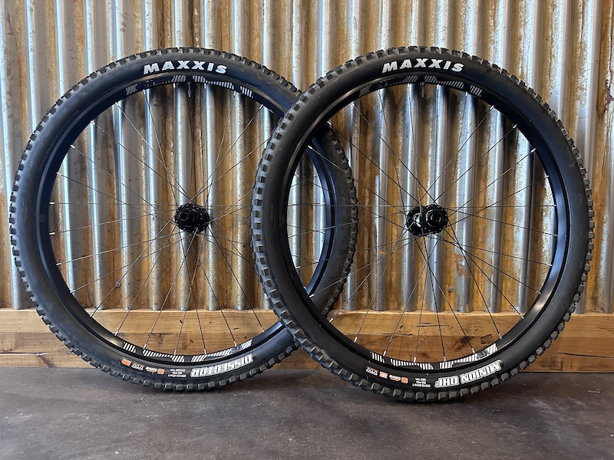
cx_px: 307
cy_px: 230
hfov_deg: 71.6
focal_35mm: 24
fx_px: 426
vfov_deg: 56.8
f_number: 1.78
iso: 640
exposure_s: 1/60
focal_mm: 6.86
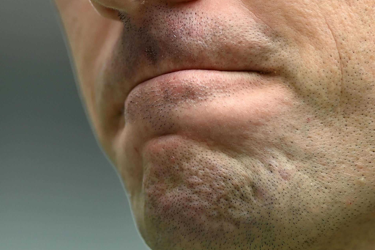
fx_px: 10989
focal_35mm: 1055
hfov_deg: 2.0
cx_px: 253
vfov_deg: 1.3
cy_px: -51
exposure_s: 1/1000
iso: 800
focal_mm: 400
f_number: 2.8
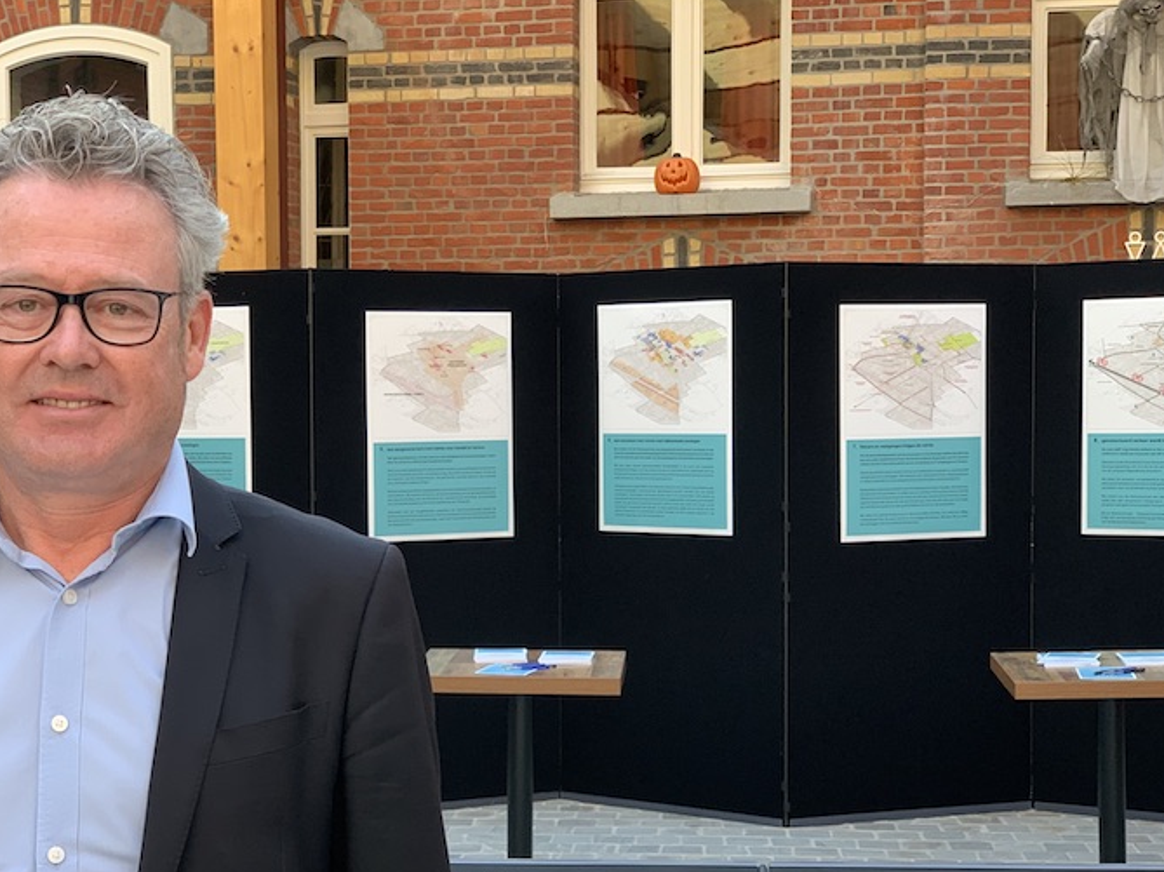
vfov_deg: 20.9
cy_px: 579
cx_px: 470
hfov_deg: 27.7
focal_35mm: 70
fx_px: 2353
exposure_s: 1/122
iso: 64
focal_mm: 6
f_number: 2.4
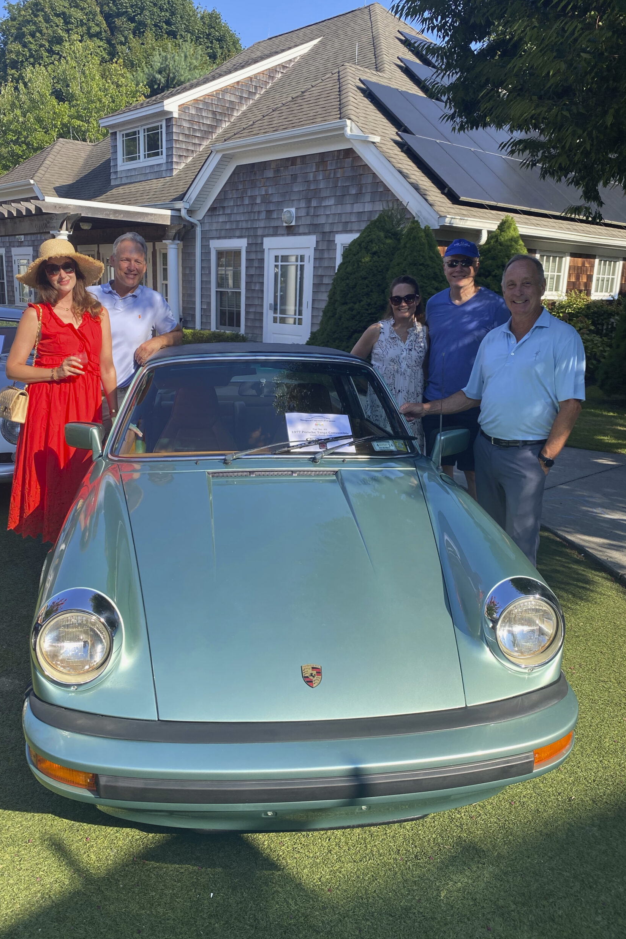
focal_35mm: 28
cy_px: 459
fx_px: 730
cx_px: 282
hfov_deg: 46.3
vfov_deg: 65.5
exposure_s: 1/1103
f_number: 1.8
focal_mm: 4.25
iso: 32
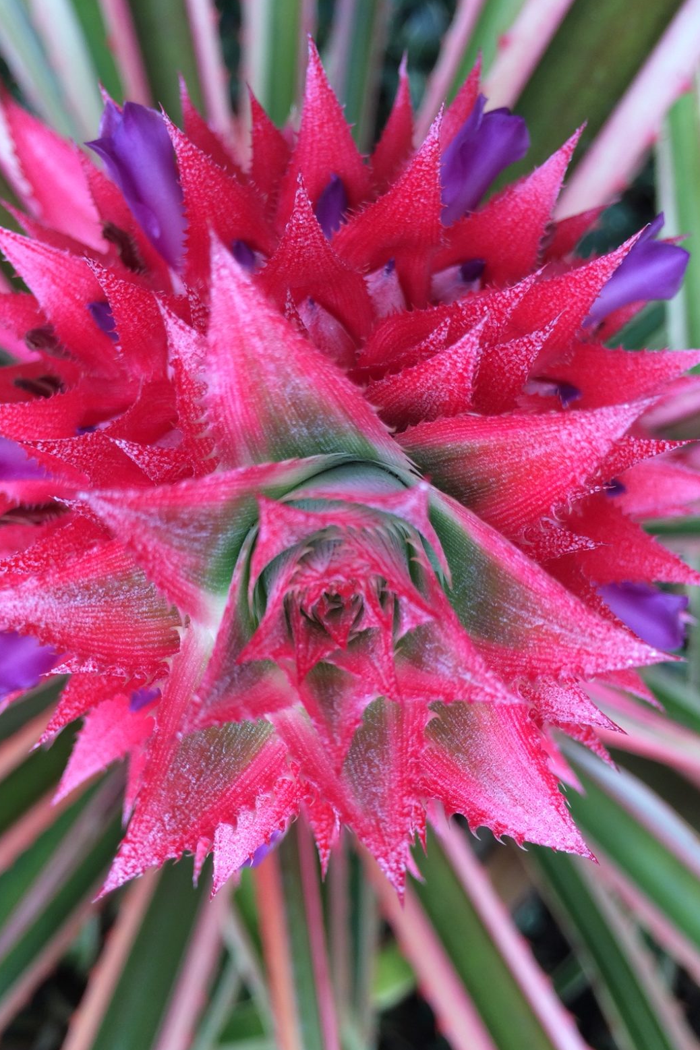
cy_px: 525
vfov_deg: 60.3
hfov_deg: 42.3
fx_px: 904
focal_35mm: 31
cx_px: 325
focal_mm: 4.15
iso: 32
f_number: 2.2
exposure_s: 1/60
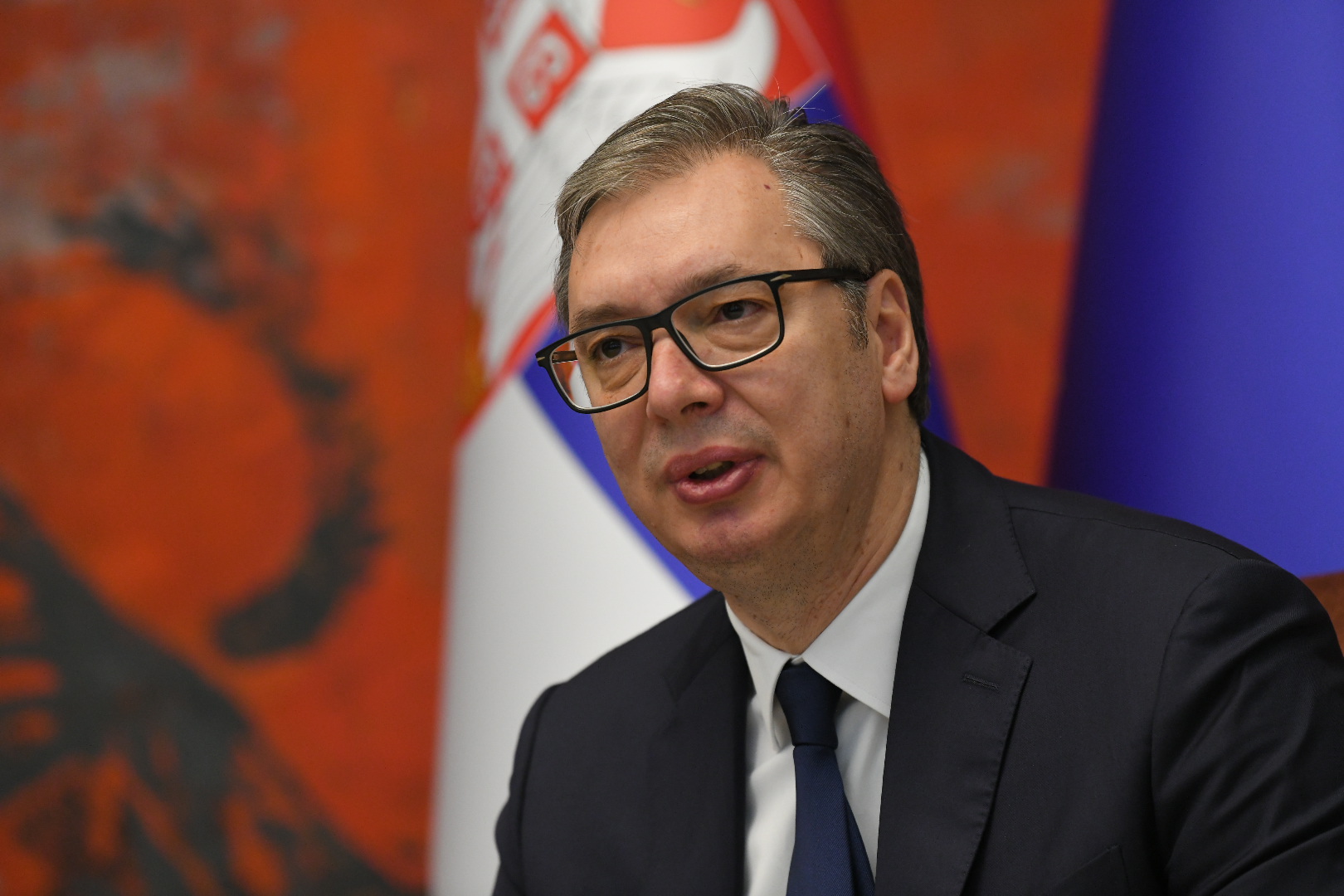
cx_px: 672
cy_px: 448
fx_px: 7466
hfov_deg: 10.3
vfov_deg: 6.9
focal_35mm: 200
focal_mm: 200
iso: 3200
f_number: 4
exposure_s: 1/320
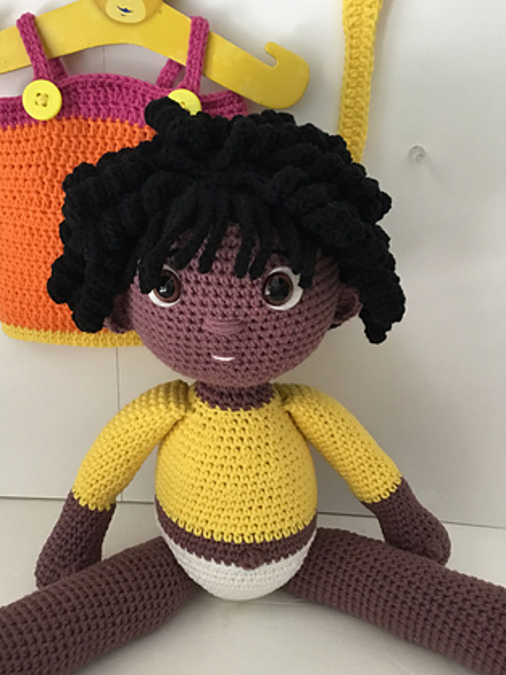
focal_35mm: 37
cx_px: 215
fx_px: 721
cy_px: 337
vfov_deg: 50.2
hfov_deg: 38.6
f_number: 2.4
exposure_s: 1/30
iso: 125
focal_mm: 3.3
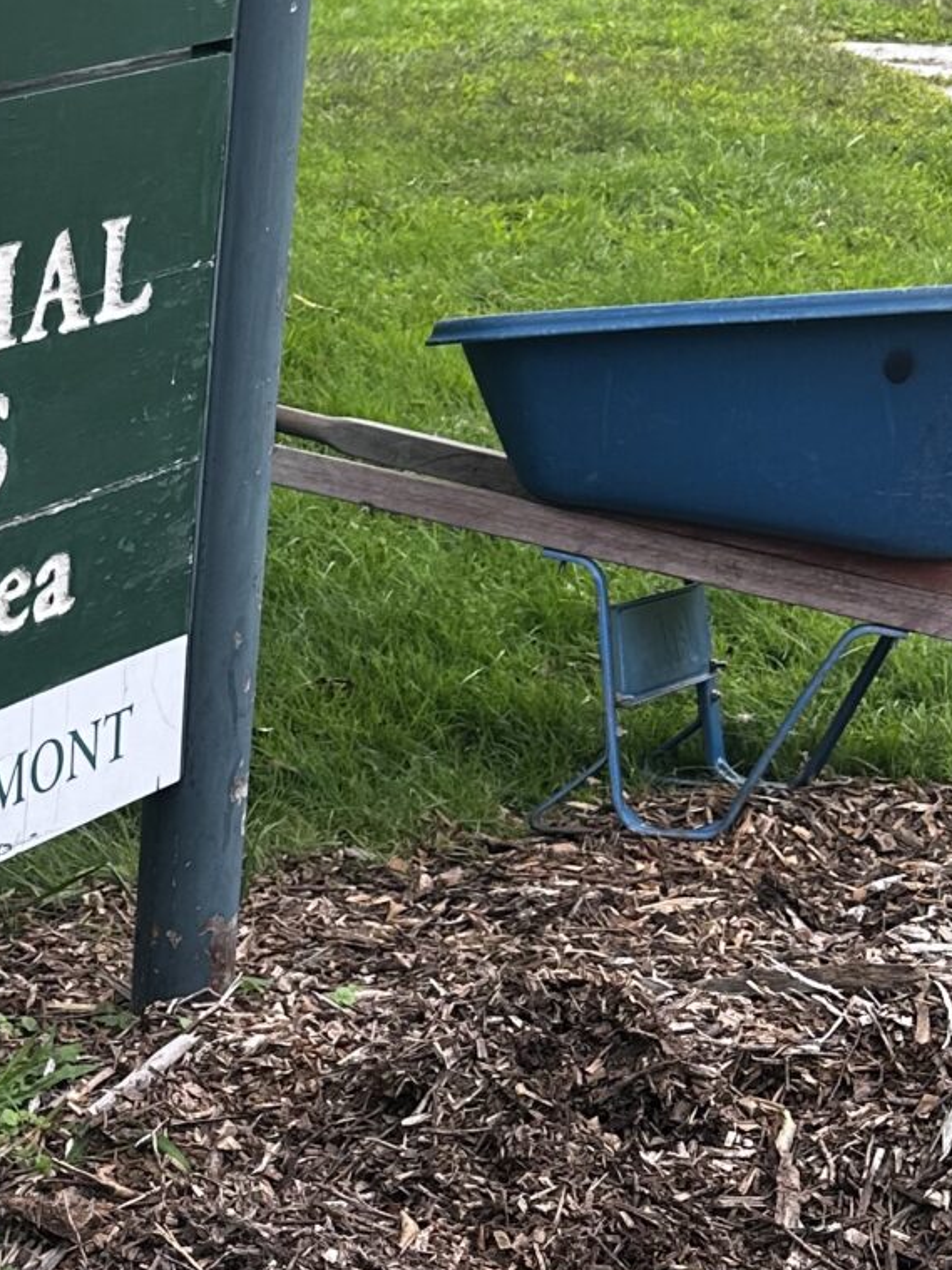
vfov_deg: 24.1
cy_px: 482
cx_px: -313
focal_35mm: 81
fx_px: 2971
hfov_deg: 17.0
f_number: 1.78
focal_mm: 6.86
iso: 80
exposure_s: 1/489
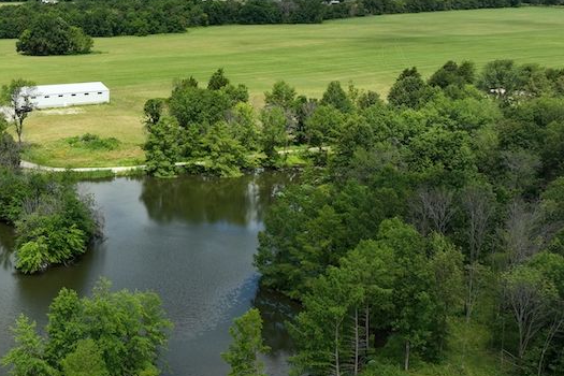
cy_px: 169
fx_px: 893
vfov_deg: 23.8
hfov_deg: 32.1
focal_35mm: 57
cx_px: -12
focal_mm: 12.29
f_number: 2.8
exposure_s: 1/2500
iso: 120
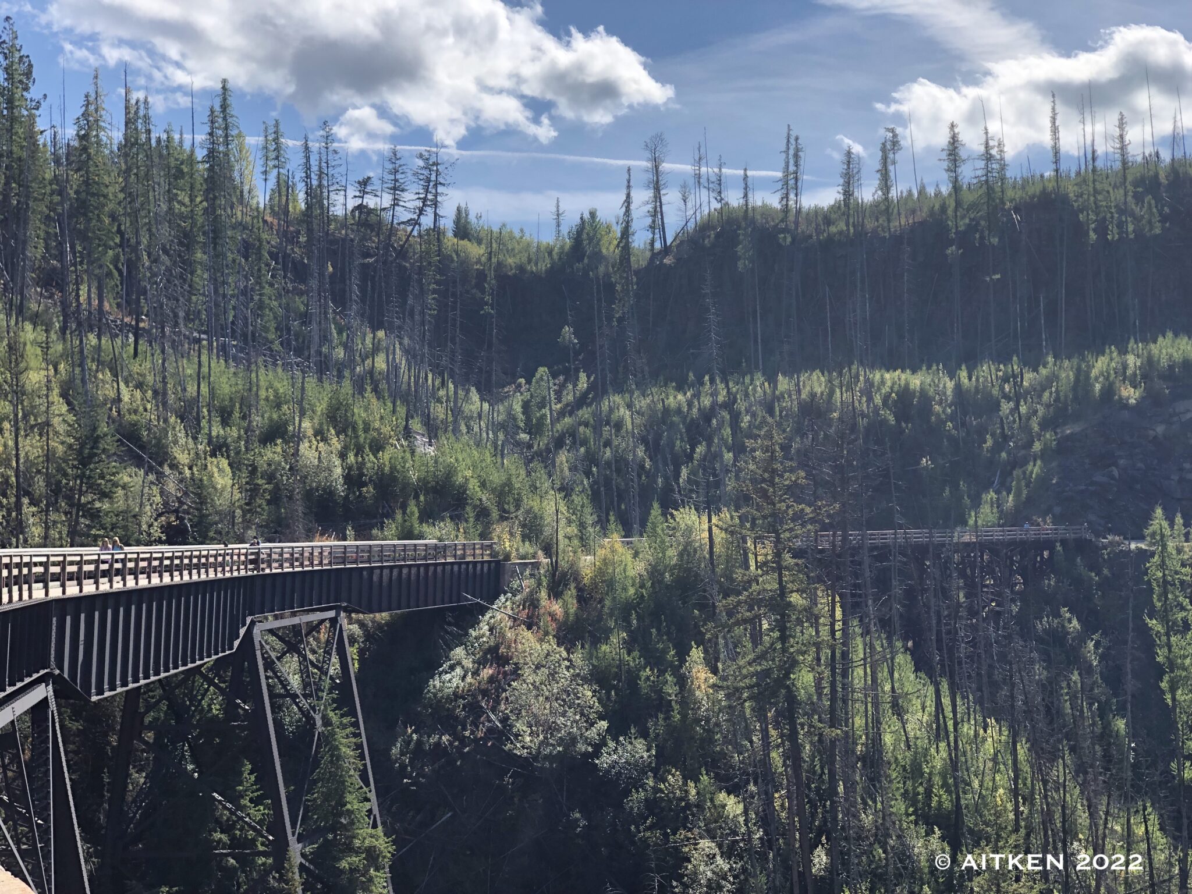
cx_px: 596
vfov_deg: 28.0
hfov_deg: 36.8
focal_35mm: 52
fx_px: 1791
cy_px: 447
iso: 16
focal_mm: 6
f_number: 2.4
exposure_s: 1/838
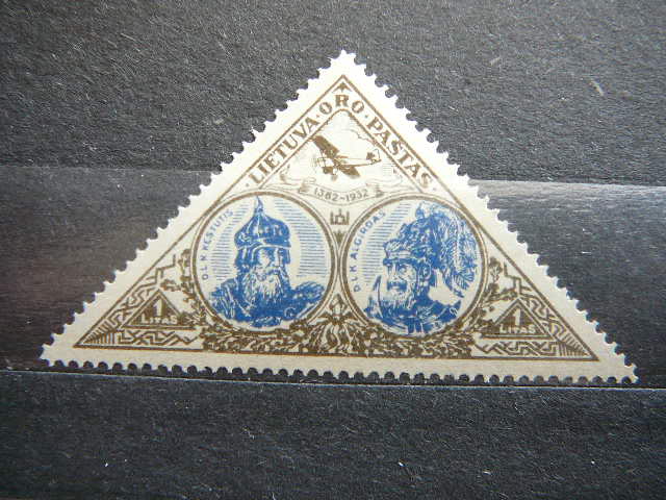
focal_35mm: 35
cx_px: 333
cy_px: 250
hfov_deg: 52.6
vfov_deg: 40.7
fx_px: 673
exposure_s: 1/15
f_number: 2.8
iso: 200
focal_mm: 5.2
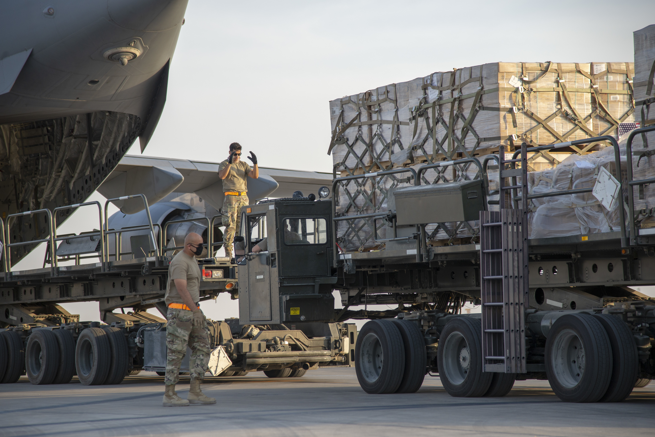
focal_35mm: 120
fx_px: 2184
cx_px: 328
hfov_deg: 17.1
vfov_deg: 11.4
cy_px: 218
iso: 250
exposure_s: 1/500
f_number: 5
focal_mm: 120
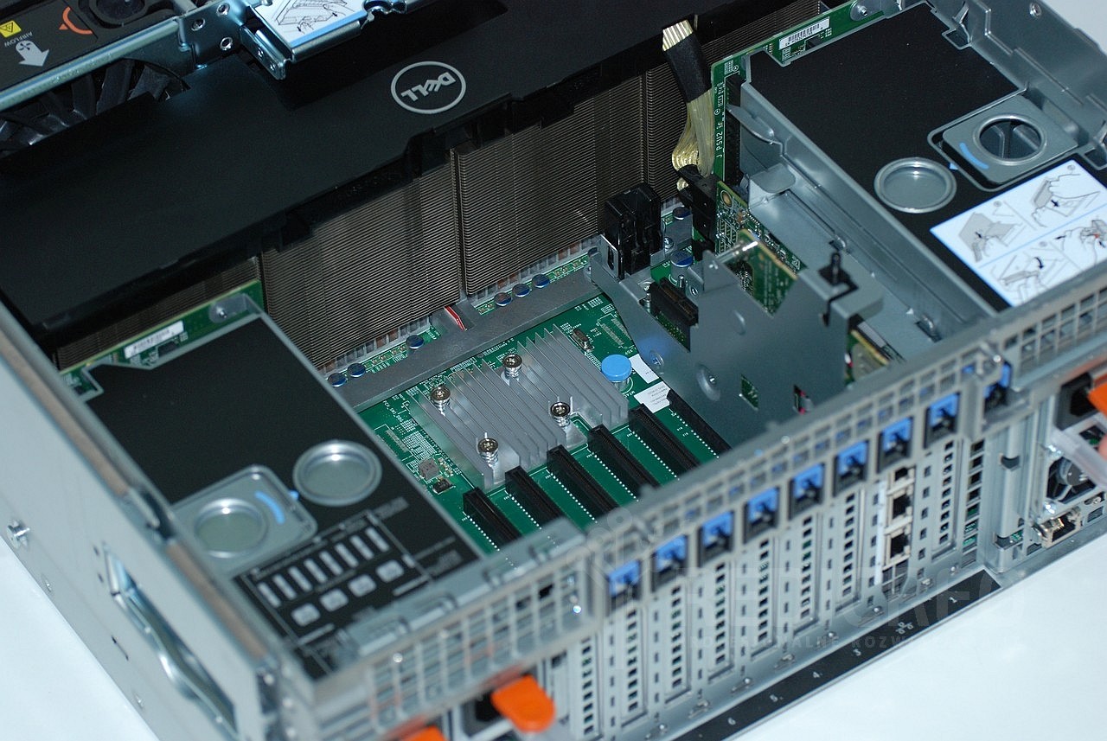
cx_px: 554
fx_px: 3464
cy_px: 370
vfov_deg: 12.2
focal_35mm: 112
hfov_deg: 18.2
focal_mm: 75
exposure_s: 1/200
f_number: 5
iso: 400
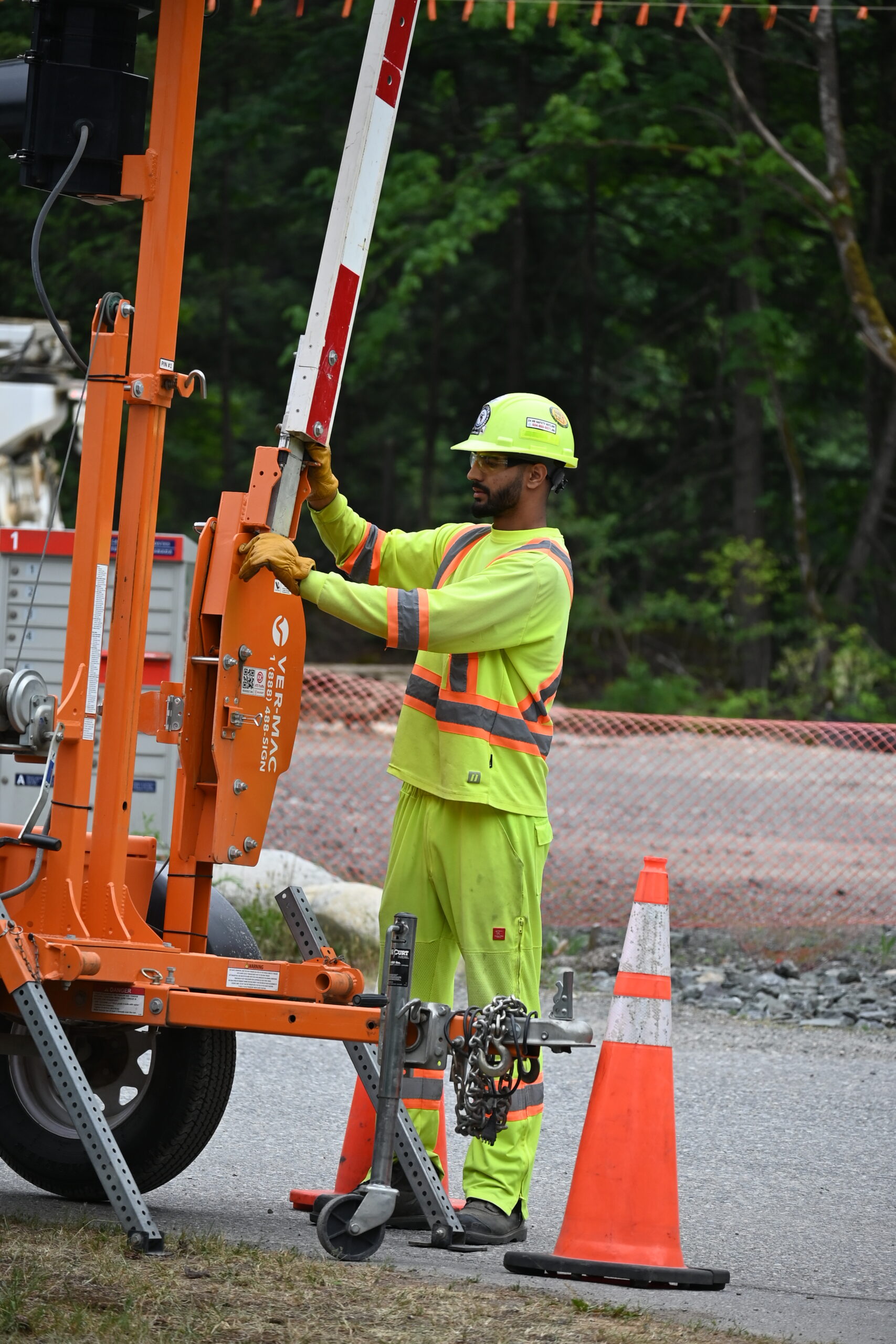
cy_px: 672
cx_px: 448
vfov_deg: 9.8
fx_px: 7838
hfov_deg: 6.5
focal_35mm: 210
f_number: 5.3
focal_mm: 140
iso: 320
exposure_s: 1/500
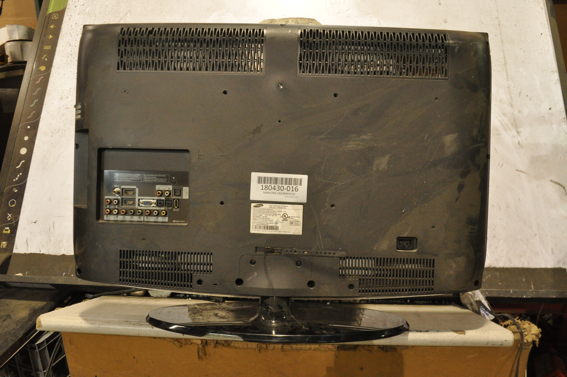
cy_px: 188
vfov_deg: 43.5
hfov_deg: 62.0
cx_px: 284
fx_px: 472
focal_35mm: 30
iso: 2000
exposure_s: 1/30
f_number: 7.1
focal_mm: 20
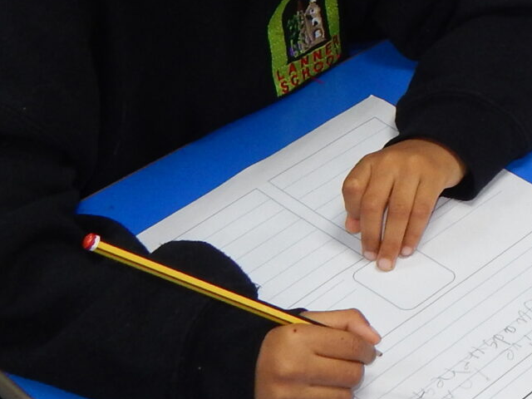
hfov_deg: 14.7
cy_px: -25
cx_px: 810
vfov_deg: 11.8
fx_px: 1906
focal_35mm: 124
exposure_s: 1/30
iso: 200
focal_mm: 5.6
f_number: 3.2
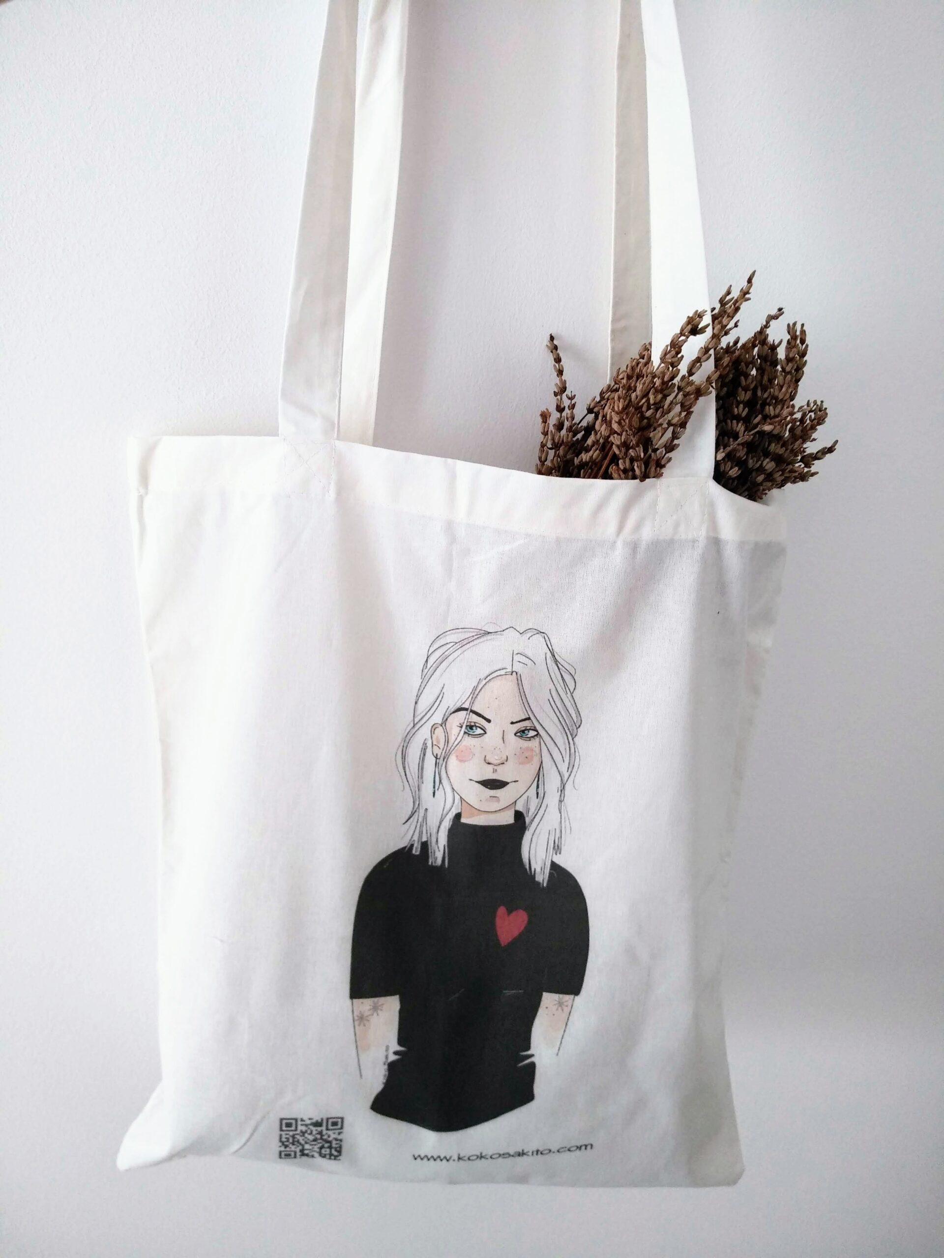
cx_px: 472
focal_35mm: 22
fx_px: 800
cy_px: 629
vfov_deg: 76.4
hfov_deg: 61.1
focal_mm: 3.81
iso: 250
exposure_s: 1/50
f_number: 2.2
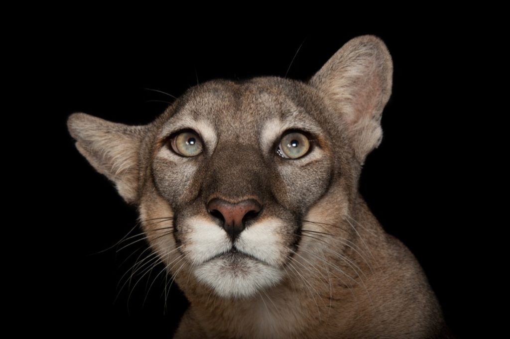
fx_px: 2548
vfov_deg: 7.6
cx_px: 255
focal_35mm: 180
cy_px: 170
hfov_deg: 11.4
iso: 400
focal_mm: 180
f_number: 14
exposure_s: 1/250
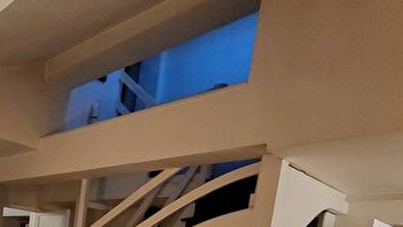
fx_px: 353
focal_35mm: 33
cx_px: -8
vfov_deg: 29.3
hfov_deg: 48.1
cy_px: 289
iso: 800
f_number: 2.2
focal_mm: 1.74
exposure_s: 1/33
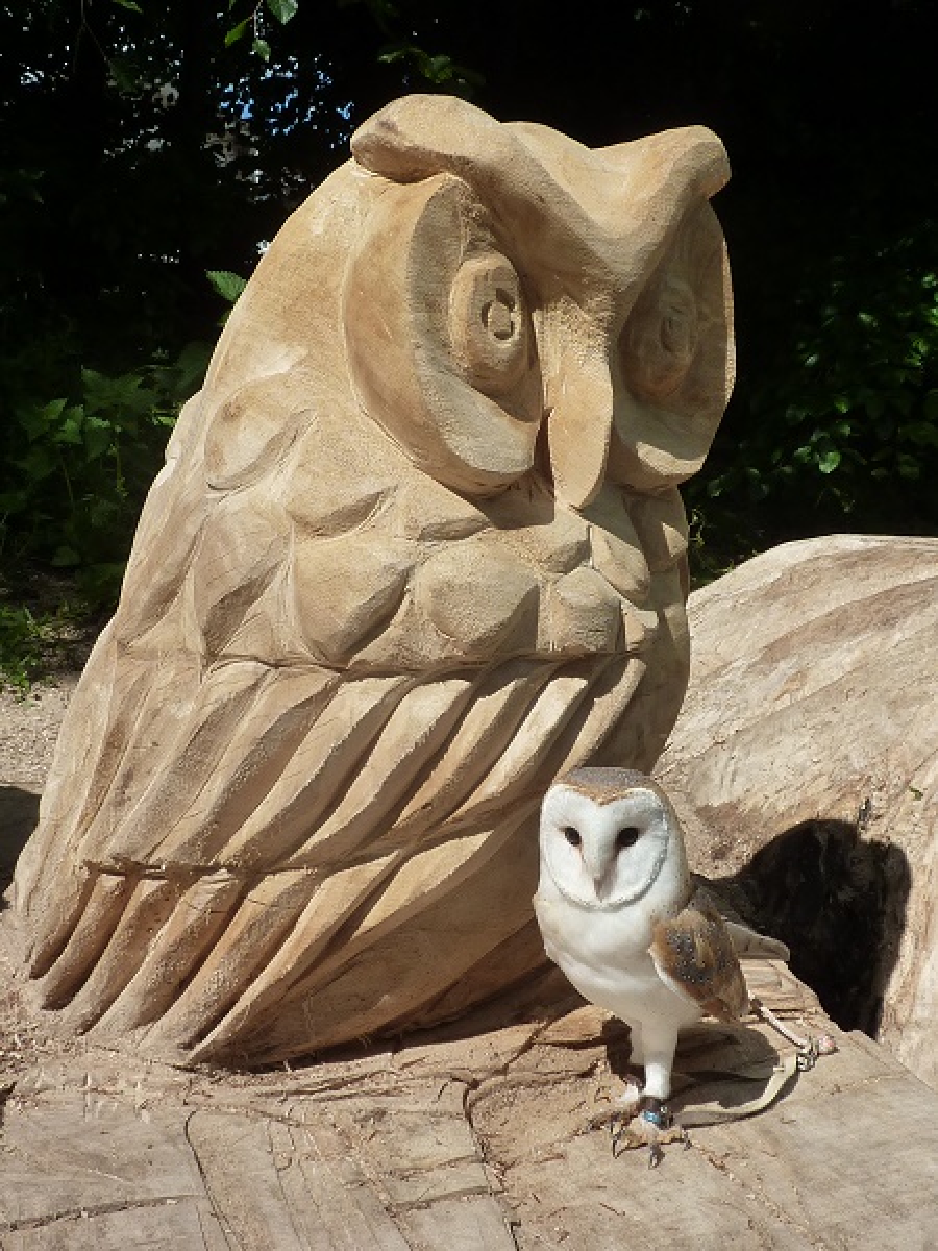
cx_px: 469
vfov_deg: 45.8
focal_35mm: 41
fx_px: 1481
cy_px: 626
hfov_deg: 35.1
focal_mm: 4.7
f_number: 5.6
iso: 125
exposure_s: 1/640
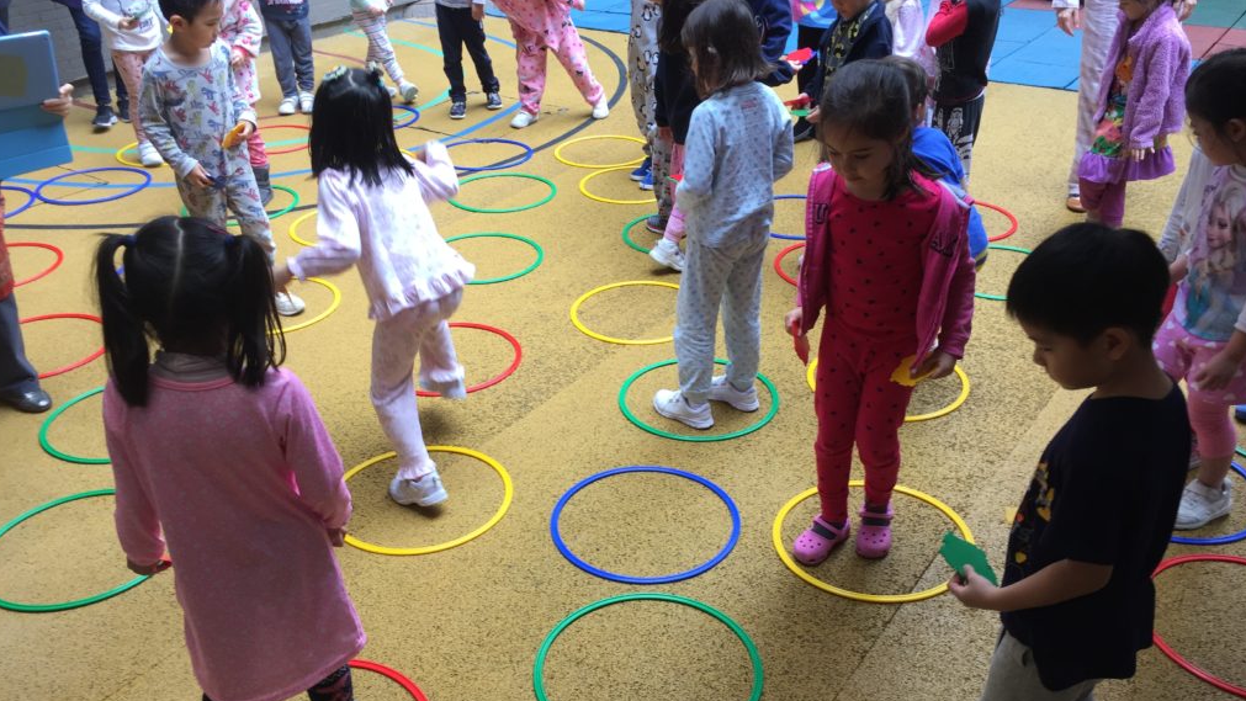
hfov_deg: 61.0
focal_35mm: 32
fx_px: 1057
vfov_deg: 36.6
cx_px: 620
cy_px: 392
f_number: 2.2
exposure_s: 1/100
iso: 40
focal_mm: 4.15
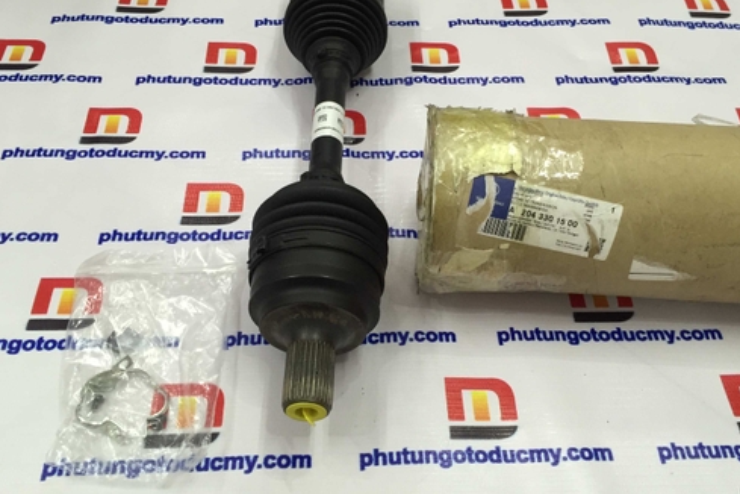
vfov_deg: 35.9
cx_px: 393
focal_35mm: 37
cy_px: 235
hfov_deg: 51.9
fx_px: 760
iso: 80
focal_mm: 4.15
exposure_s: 1/30
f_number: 2.2
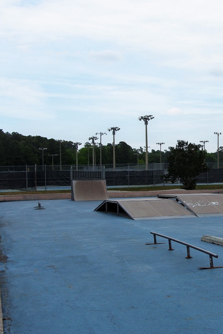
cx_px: 216
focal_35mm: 56
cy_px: 168
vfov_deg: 35.6
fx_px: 520
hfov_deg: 23.3
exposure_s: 1/500
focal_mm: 20
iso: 200
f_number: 9
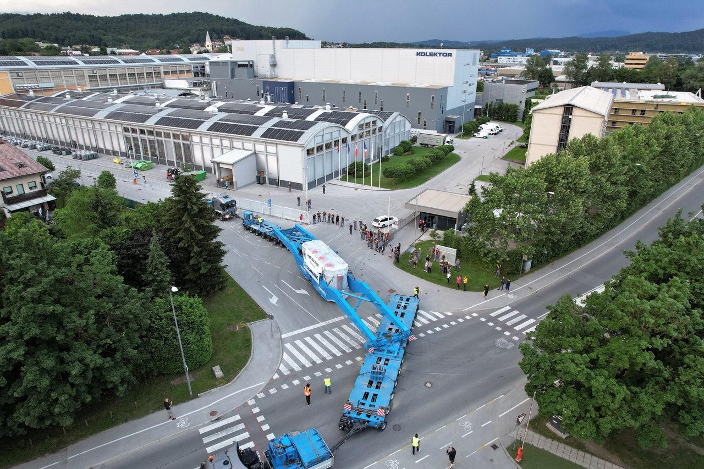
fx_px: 430
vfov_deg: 57.2
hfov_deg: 78.6
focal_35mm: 22
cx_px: 352
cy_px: 234
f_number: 2.8
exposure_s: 1/15
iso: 160
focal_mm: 8.38
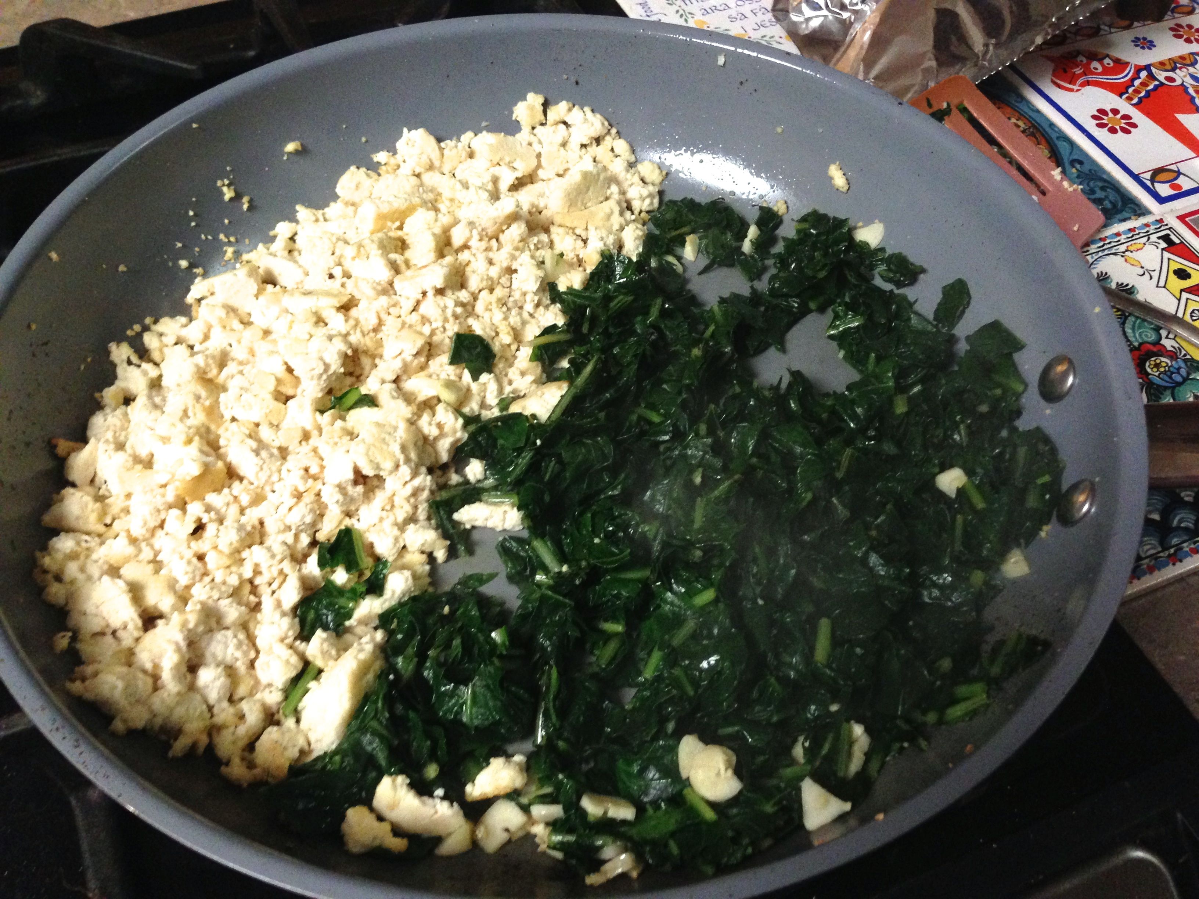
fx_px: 1143
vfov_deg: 42.9
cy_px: 450
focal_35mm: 33
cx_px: 600
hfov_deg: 55.4
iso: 320
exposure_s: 1/20
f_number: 2.4
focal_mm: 4.12
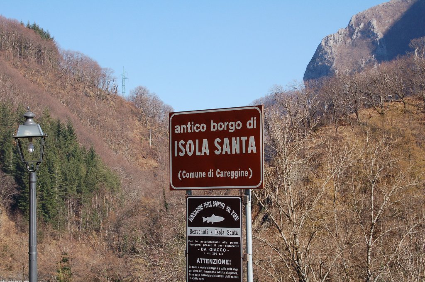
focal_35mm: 82
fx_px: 973
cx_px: 212
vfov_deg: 16.5
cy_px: 141
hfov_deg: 24.6
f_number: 10
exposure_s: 1/250
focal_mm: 55
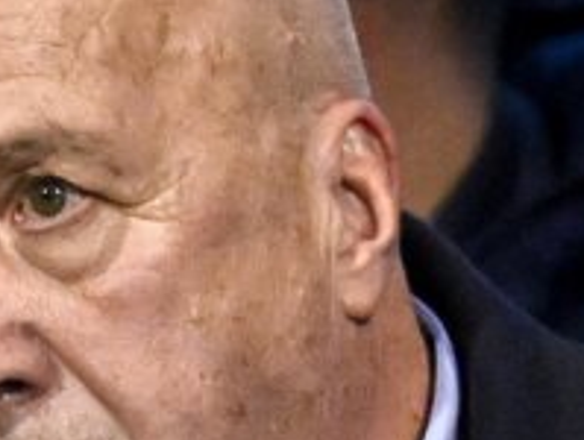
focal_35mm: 1974
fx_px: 33363
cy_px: 566
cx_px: -173
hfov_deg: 1.0
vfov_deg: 0.8
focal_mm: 400
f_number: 4
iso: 4000
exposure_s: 1/400
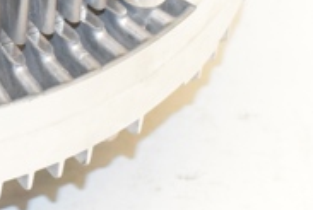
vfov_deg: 5.2
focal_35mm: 262
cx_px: -250
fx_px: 2284
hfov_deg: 7.6
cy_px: -107
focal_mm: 40
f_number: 10
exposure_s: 1/200
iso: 3200
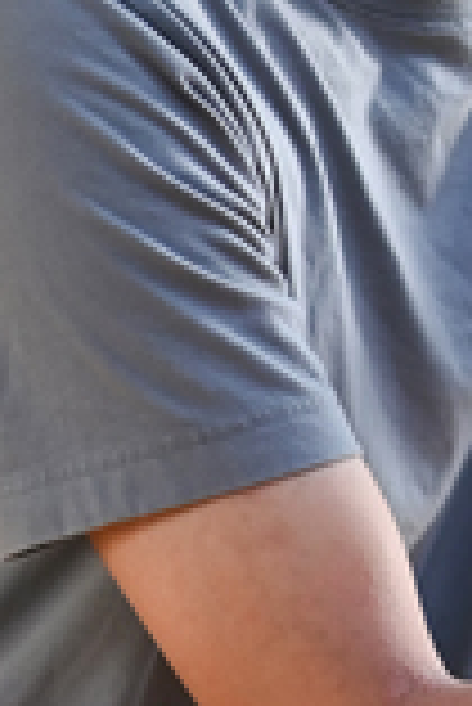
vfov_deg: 3.5
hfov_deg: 2.3
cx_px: 904
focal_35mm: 592
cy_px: -452
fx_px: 11616
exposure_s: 1/640
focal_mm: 105
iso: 640
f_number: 2
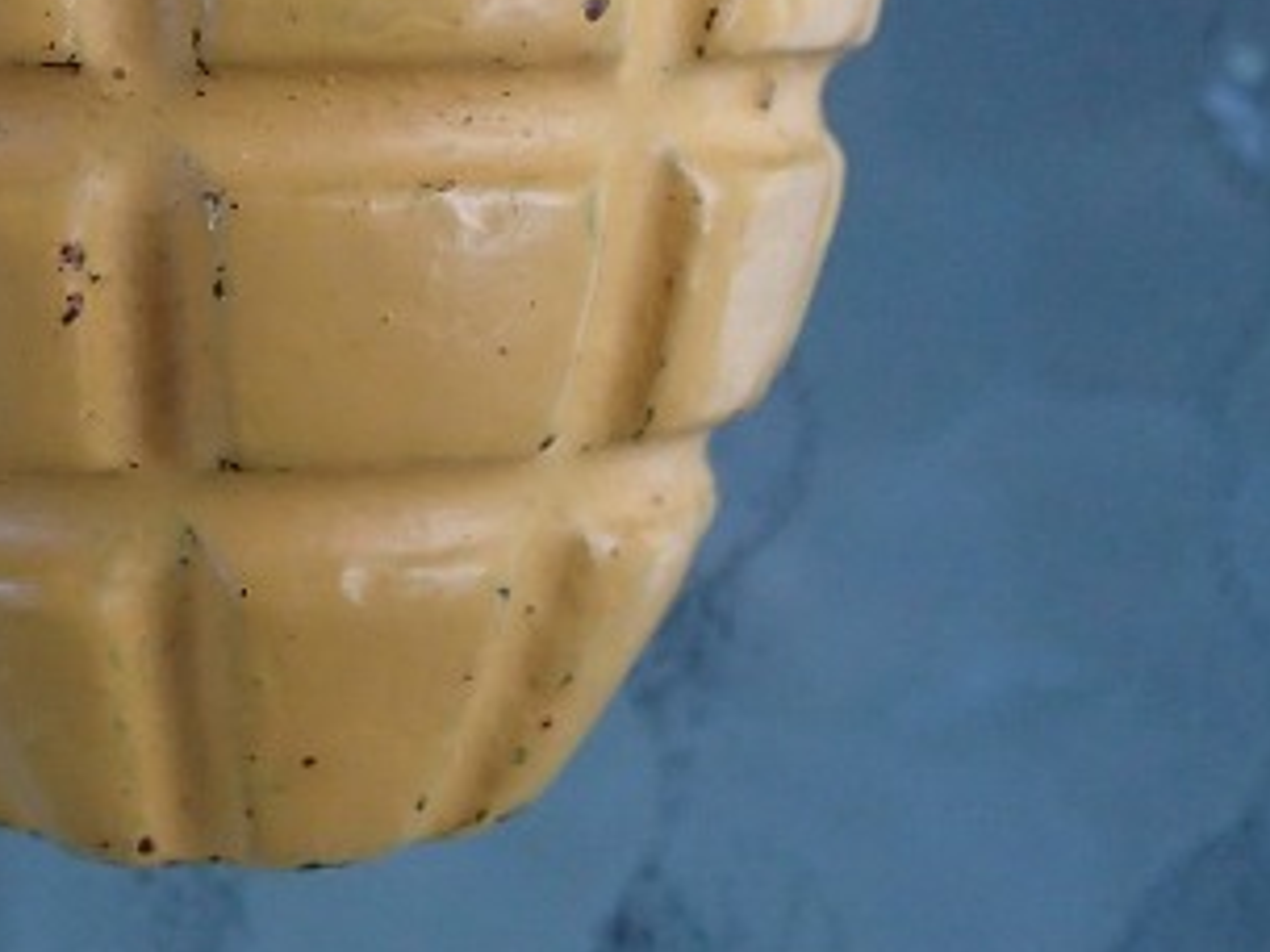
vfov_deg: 17.7
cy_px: -217
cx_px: 443
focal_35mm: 79
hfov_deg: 24.6
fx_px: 2898
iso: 500
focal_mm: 5.5
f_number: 2.3
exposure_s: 1/125
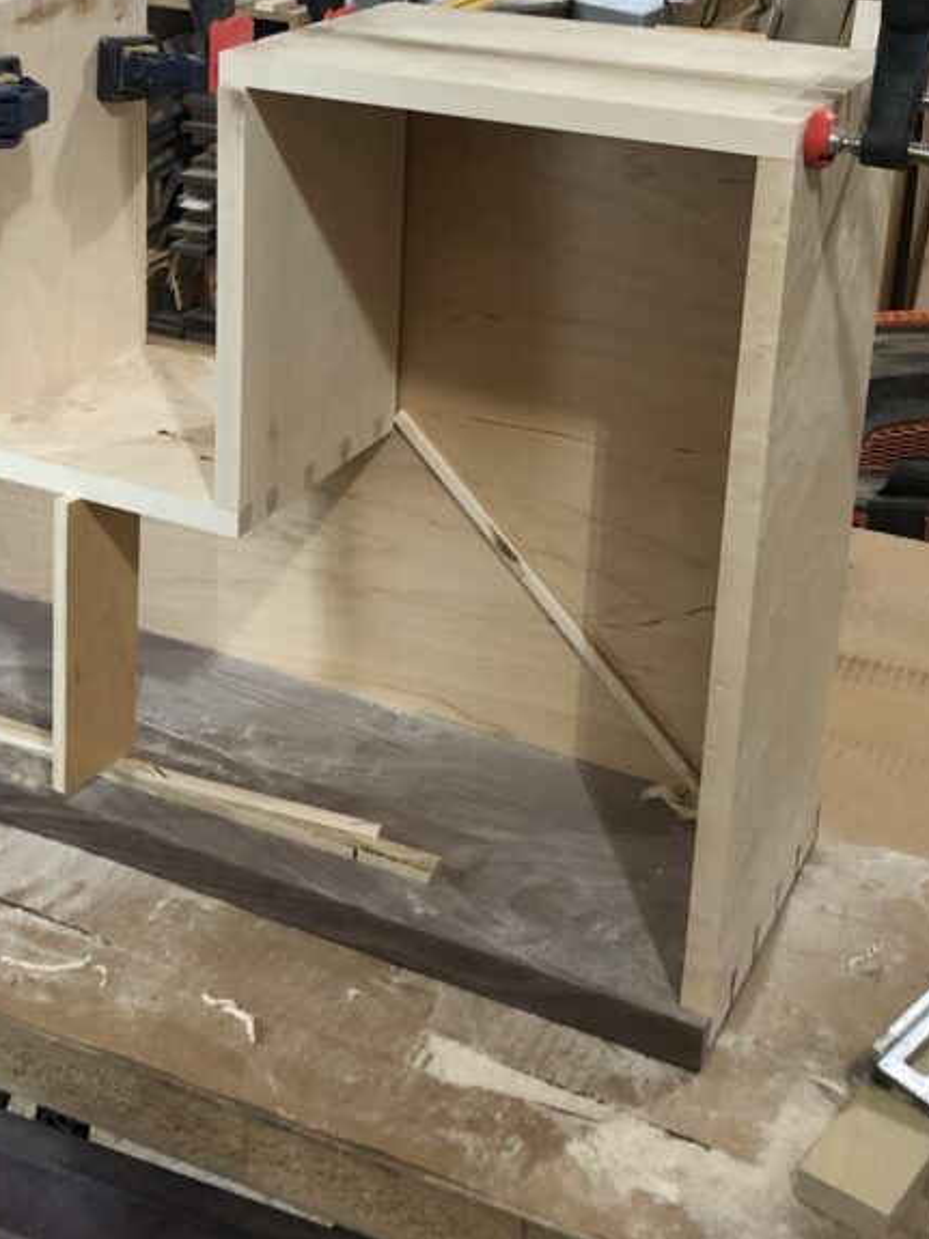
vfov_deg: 36.0
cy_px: 305
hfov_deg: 27.9
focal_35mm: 52
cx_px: 321
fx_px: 1861
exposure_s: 1/15
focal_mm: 4
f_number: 1.8
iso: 50
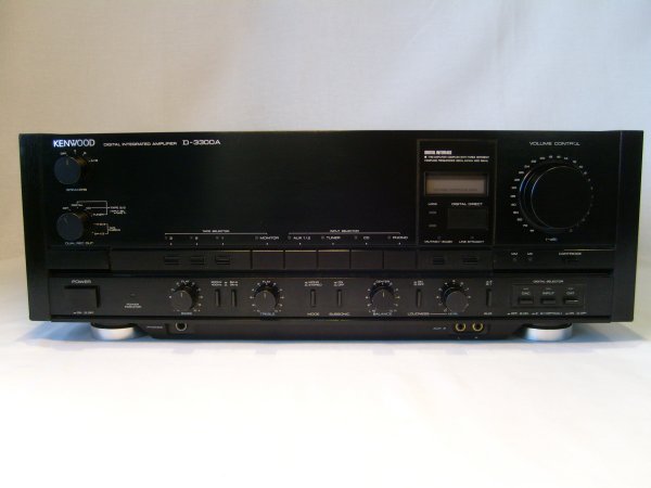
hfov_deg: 52.6
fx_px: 658
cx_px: 326
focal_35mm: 35
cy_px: 244
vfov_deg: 40.7
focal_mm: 5.8
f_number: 2.8
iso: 160
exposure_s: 1/45
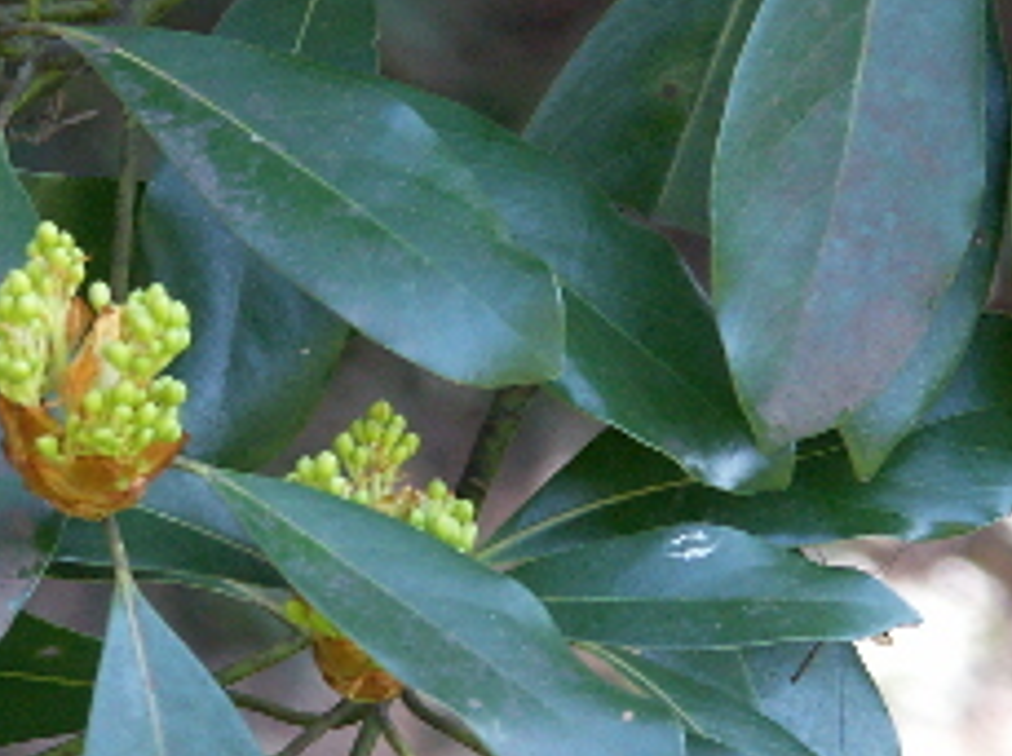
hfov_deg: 4.4
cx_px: 155
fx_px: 13106
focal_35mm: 449
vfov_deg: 3.3
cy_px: 115
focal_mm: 43.34
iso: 100
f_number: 4.5
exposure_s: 1/60
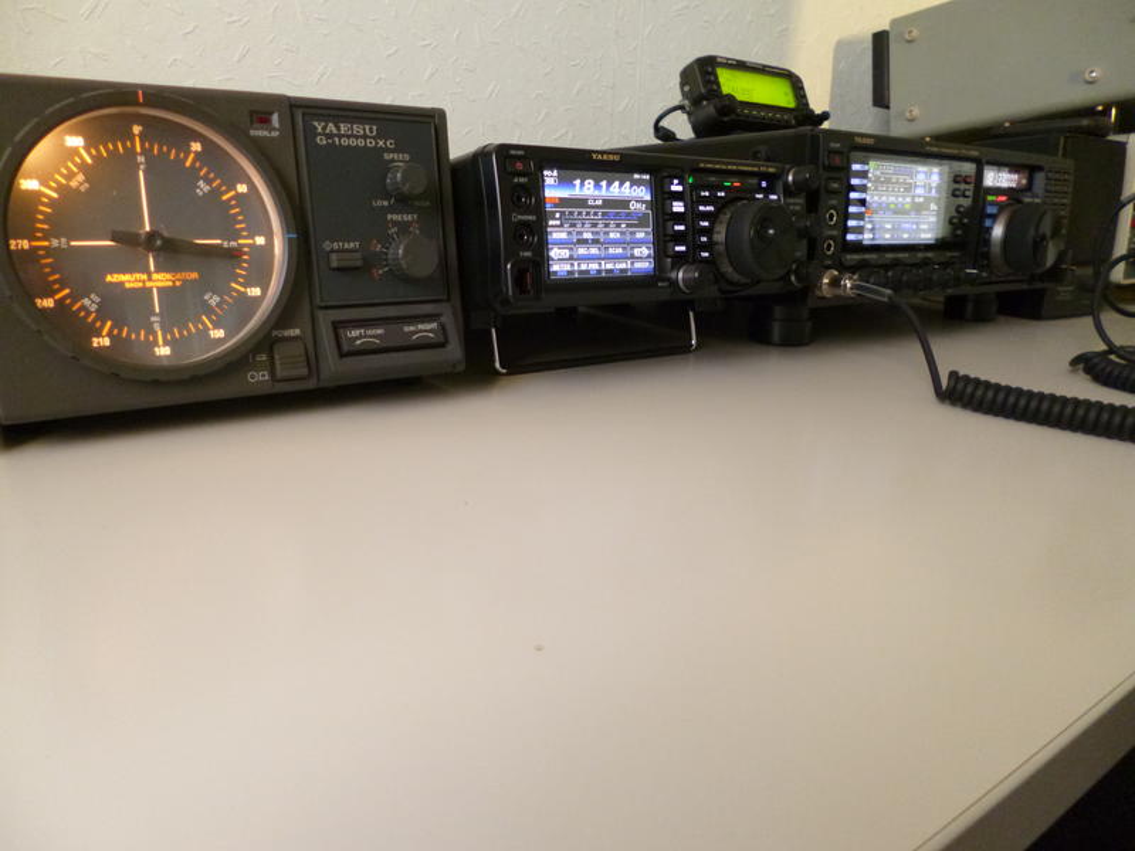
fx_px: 787
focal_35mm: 24
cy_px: 426
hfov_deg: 71.6
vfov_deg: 56.8
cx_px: 568
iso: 400
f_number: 2.5
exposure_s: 1/13
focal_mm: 4.3
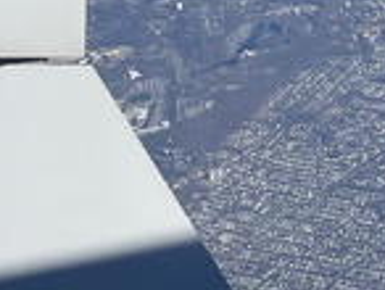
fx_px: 1983
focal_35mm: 178
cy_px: -472
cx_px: 933
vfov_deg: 7.6
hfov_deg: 9.7
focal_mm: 5.1
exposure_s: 1/2967
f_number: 1.6
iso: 50
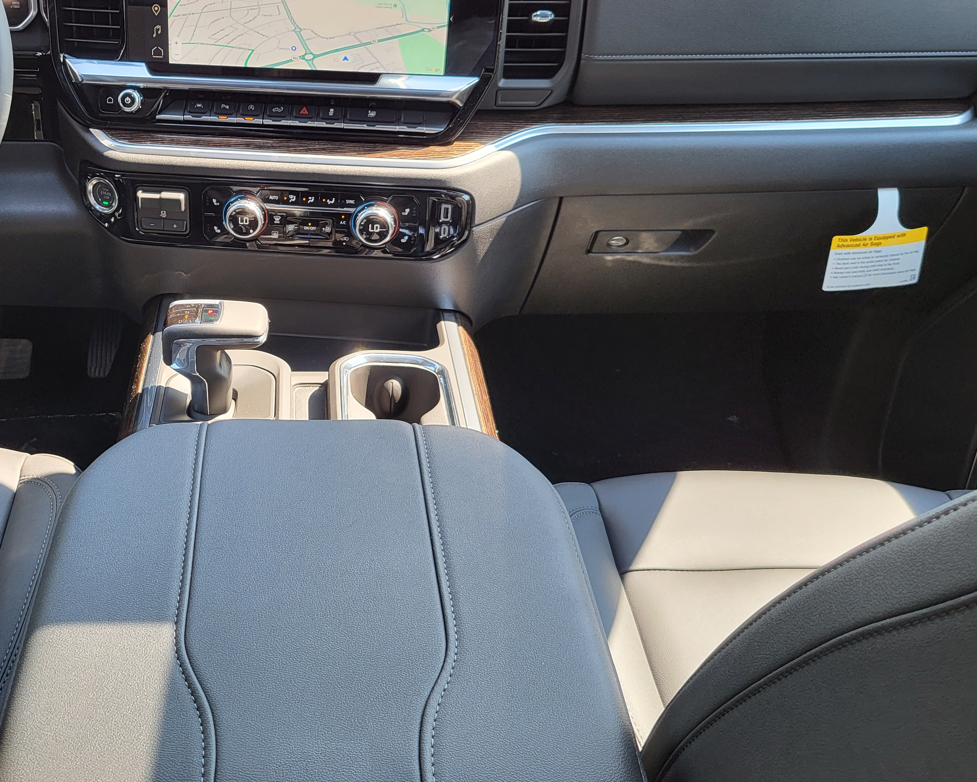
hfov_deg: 45.6
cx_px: 272
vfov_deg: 38.2
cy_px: 349
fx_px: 1128
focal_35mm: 39
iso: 40
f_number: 1.8
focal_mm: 5.4
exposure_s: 1/126
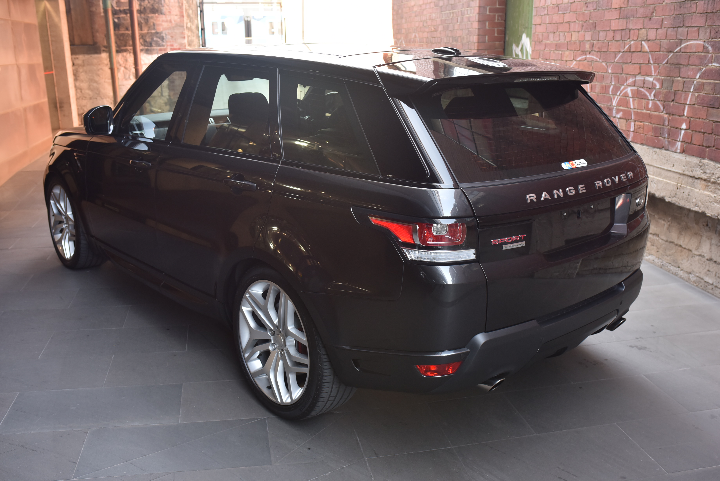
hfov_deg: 54.4
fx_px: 700
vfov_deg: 37.9
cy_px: 240
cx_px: 360
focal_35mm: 35
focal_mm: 35
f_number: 4
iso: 640
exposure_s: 1/125
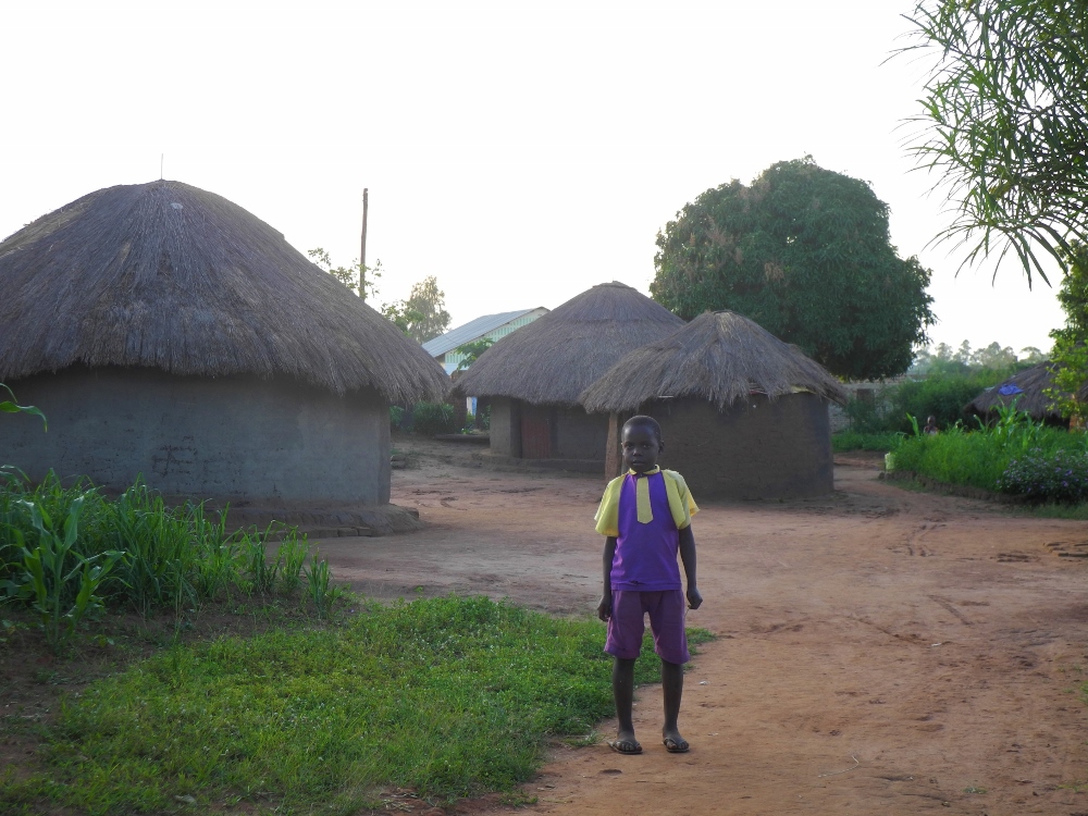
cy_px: 408
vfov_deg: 24.0
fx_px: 1917
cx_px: 544
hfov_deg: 31.7
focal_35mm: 61
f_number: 3.5
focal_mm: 13
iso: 100
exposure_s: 1/50
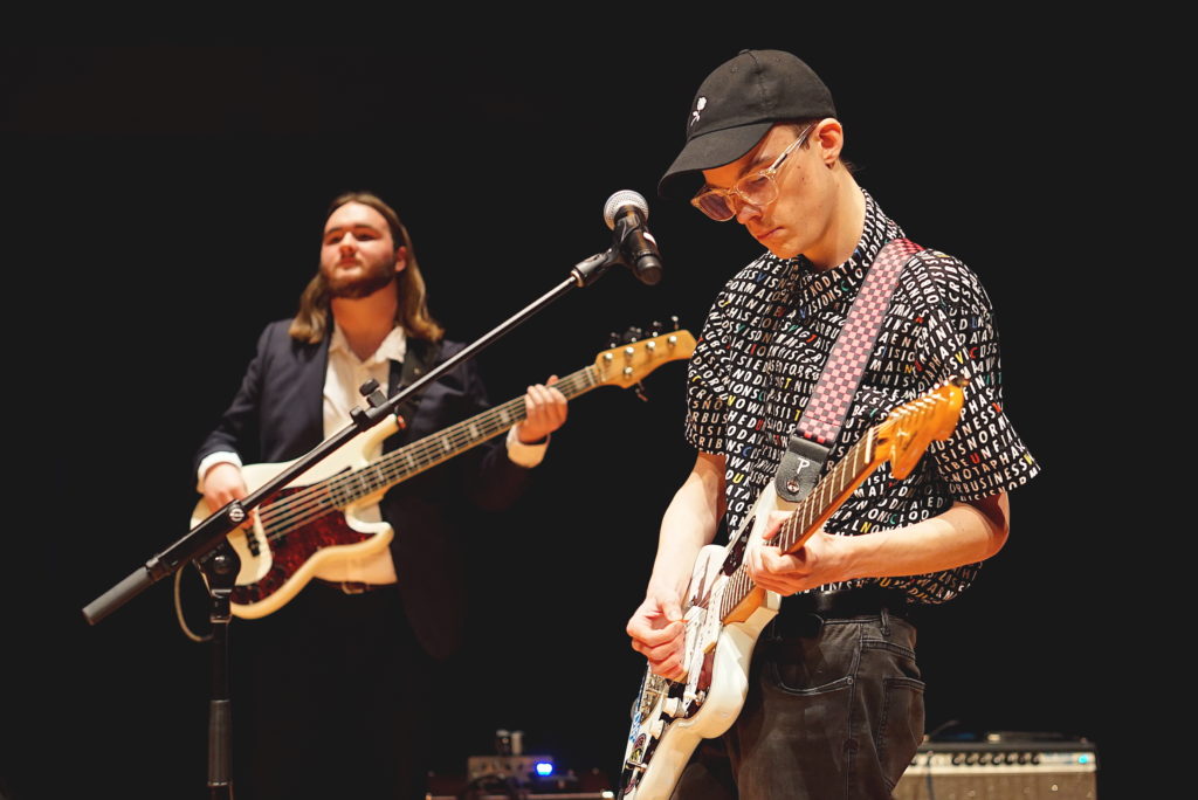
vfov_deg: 18.2
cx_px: 599
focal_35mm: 75
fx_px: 2497
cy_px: 400
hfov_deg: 27.0
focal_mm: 50
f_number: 2.8
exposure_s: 1/160
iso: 1600
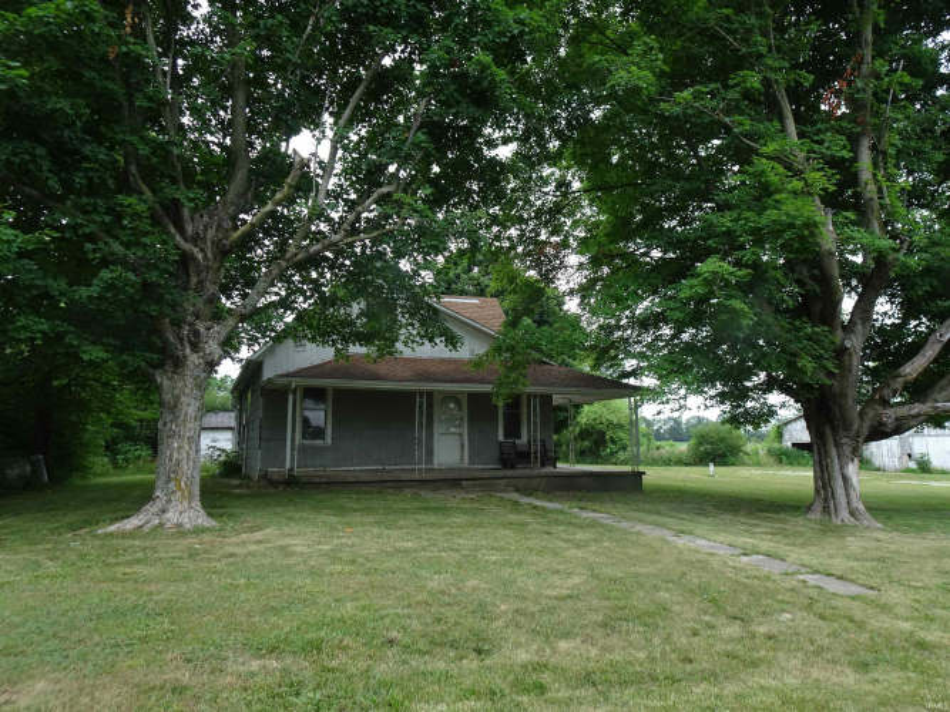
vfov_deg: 56.8
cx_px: 475
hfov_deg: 71.6
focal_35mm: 24
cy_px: 356
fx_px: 659
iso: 80
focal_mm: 4.1
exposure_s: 1/100
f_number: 3.5
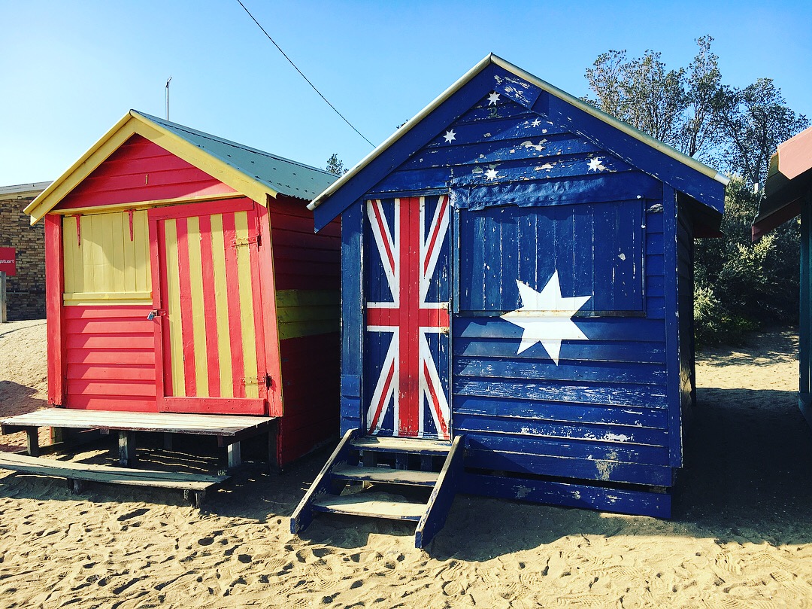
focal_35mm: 29
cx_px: 406
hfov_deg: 61.7
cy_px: 304
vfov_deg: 48.2
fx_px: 680
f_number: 2.2
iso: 25
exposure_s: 1/938
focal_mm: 4.15
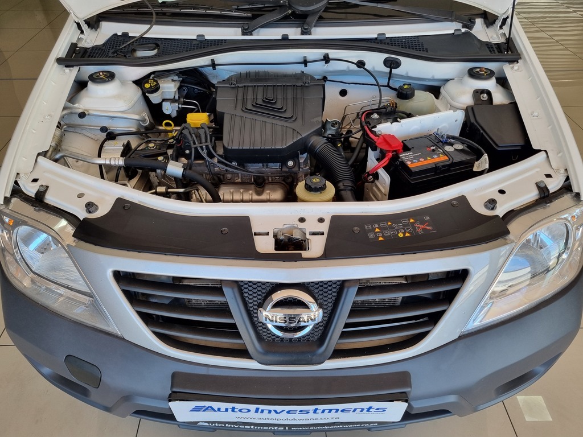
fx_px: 438
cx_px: 292
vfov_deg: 53.1
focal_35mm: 26
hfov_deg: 67.3
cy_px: 218
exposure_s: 1/127
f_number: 1.8
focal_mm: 5.4
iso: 50
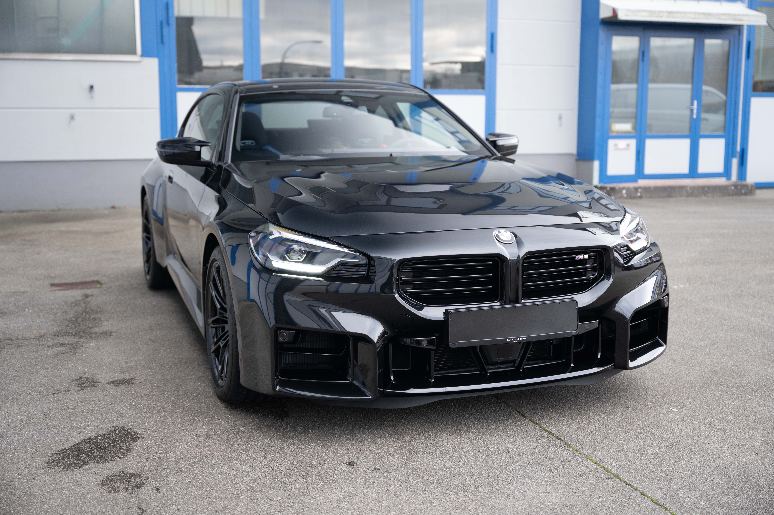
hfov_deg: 47.4
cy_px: 258
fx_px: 881
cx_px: 387
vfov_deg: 32.6
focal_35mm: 41
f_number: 2.8
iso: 900
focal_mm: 41
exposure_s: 1/125
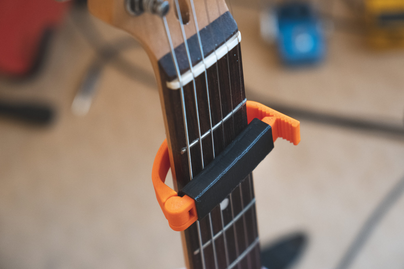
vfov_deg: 16.5
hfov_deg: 24.5
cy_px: 134
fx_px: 931
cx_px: 202
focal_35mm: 83
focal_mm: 55
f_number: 5
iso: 3200
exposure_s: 1/35
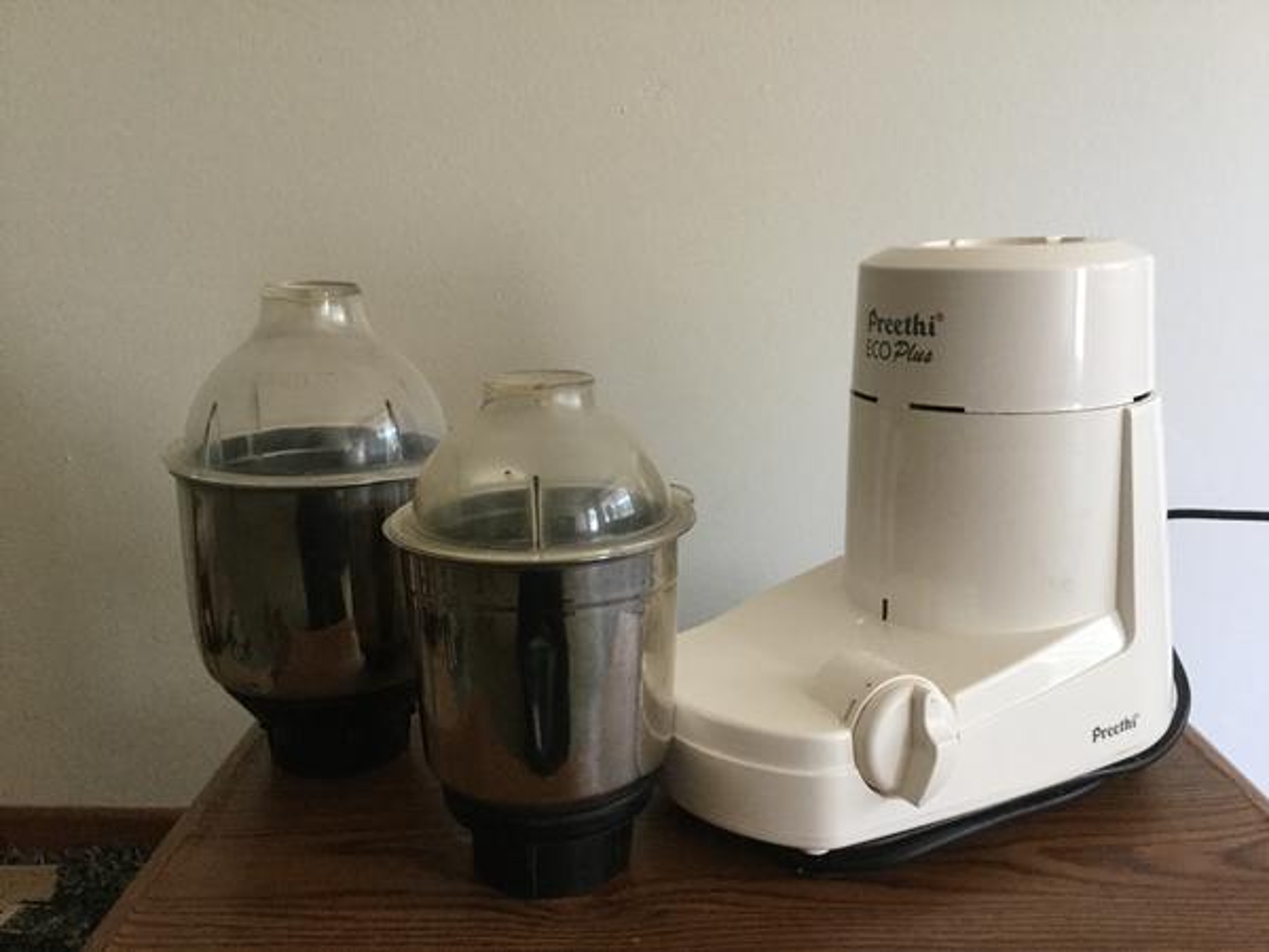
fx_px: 1136
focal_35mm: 31
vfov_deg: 45.4
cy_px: 476
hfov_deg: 58.4
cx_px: 634
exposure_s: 1/24
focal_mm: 3.3
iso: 200
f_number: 2.4
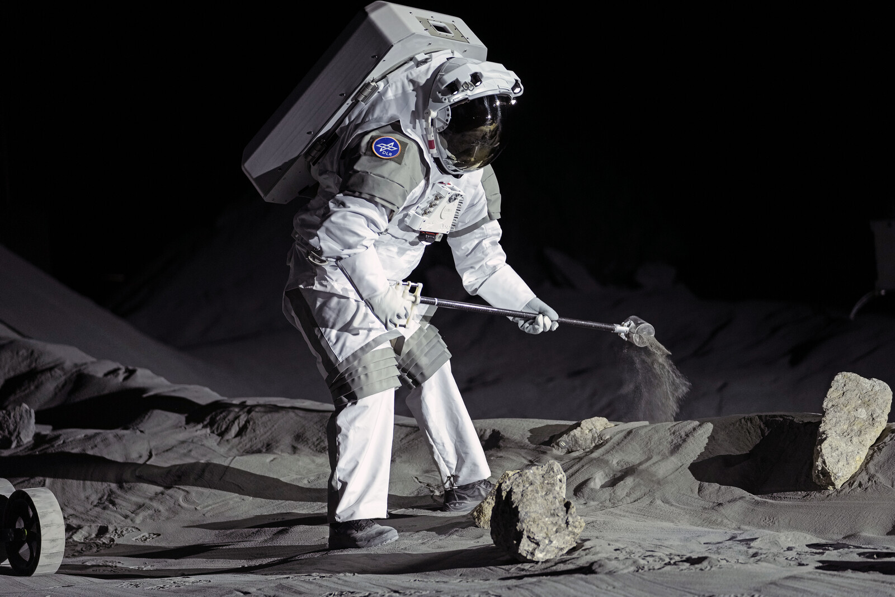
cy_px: 298
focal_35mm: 147
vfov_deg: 9.3
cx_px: 448
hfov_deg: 14.0
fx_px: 3655
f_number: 2.8
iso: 1250
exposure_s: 1/125
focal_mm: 147
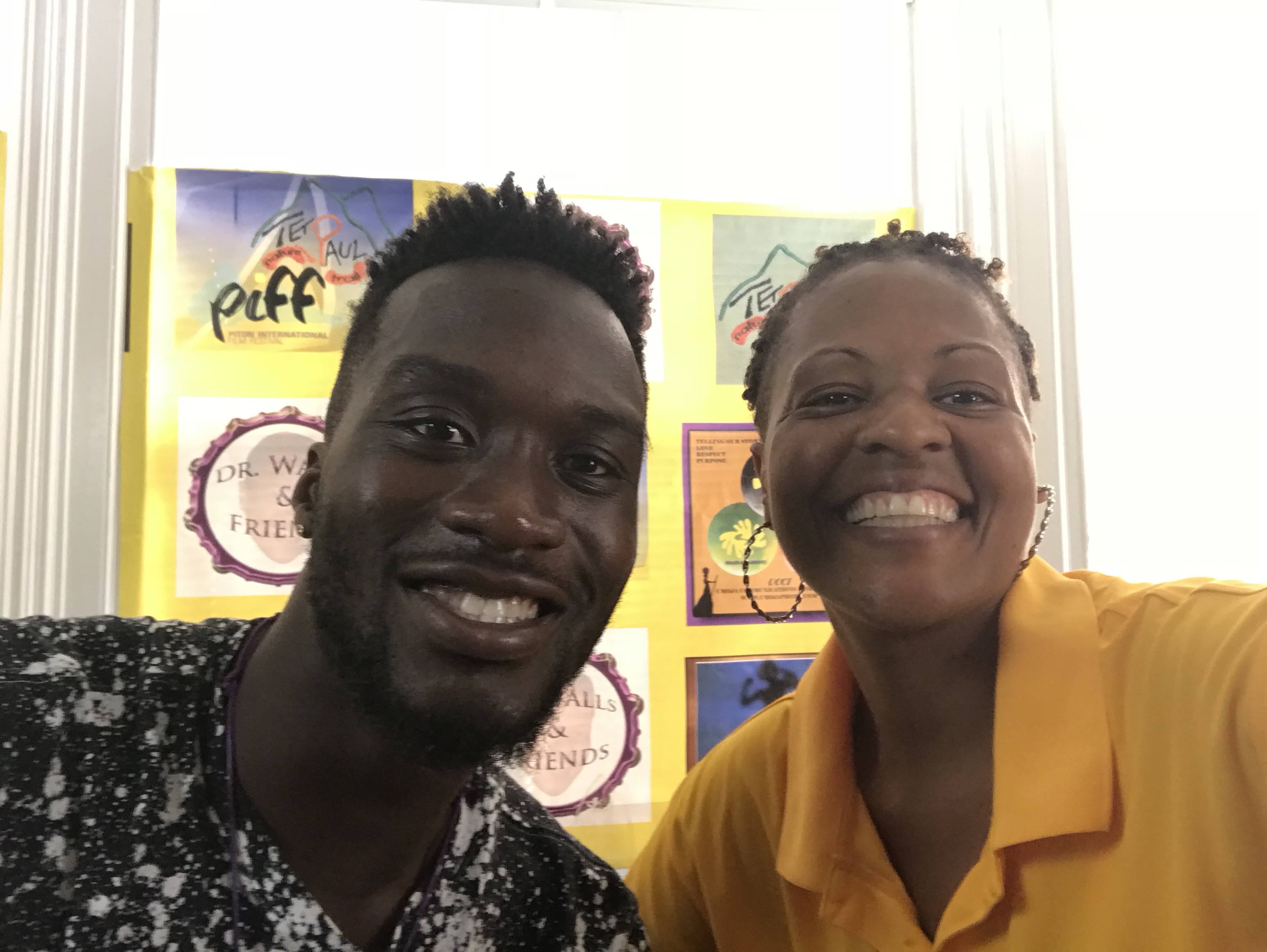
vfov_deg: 44.2
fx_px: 1172
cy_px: 476
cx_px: 634
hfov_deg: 56.8
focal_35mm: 32
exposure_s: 1/30
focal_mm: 2.87
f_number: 2.2
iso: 64
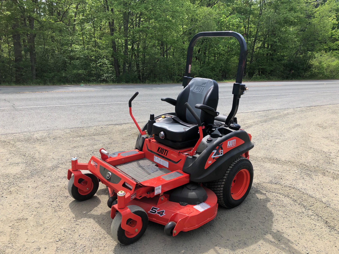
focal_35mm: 28
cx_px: 170
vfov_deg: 49.7
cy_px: 127
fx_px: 274
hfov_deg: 63.4
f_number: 1.8
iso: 20
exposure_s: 1/1715
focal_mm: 3.99
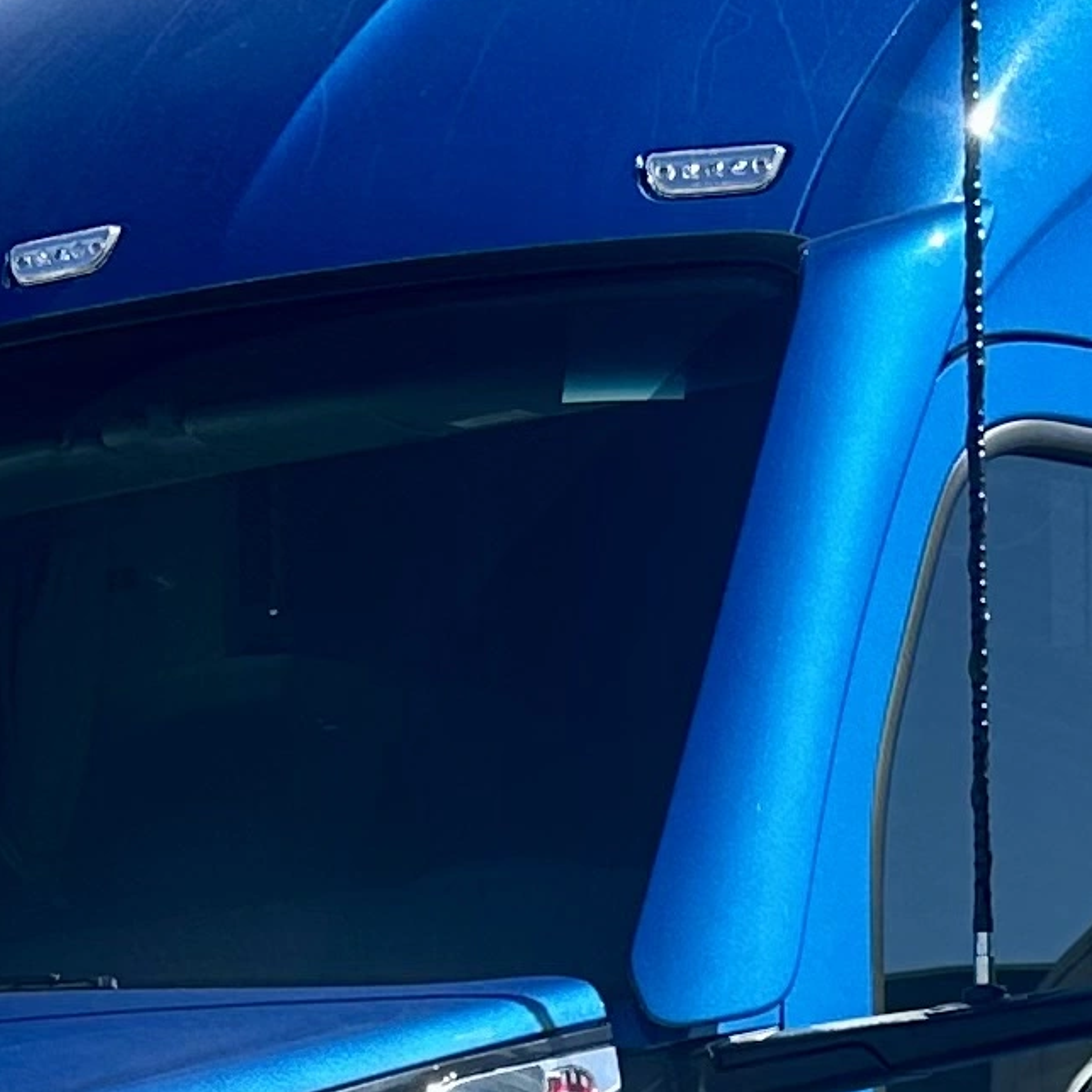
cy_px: 1734
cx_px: 348
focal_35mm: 133
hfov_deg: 13.1
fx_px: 4747
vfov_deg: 12.4
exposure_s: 1/3356
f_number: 1.78
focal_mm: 6.86
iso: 80
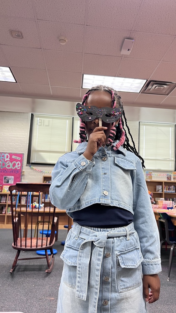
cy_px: 158
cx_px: 103
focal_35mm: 29
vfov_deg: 66.1
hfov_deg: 40.1
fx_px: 240
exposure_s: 1/60
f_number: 1.5
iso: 80
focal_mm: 5.7
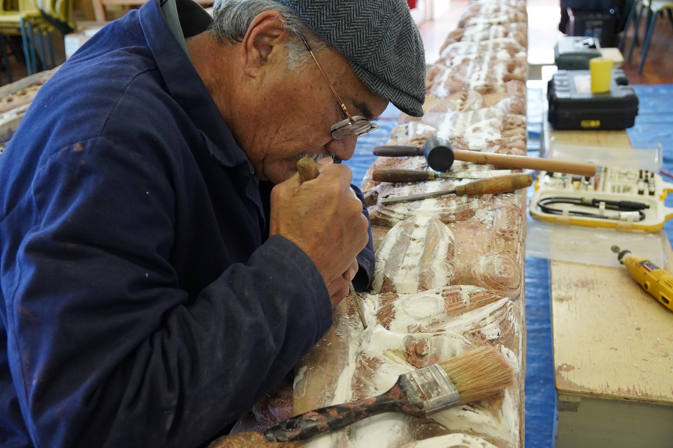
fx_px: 701
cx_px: 336
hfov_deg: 51.3
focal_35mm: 38
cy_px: 224
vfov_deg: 35.5
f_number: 4
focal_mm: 25
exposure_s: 1/160
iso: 2000
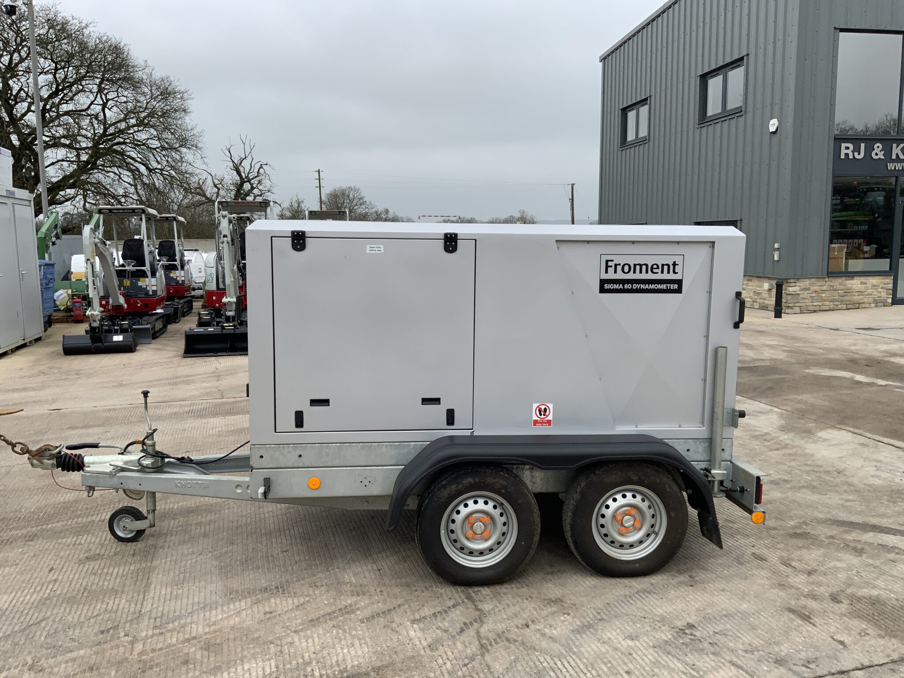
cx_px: 452
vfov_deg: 48.2
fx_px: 757
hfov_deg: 61.7
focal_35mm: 29
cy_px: 339
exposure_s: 1/519
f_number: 1.8
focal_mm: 3
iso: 16
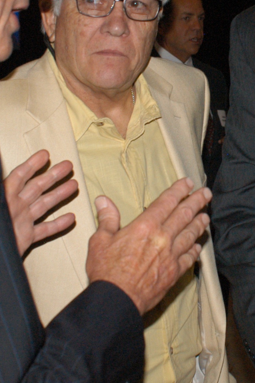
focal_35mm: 110
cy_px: 82
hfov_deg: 12.3
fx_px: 1169
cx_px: 236
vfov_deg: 18.4
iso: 800
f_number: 5
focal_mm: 28
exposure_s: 1/60
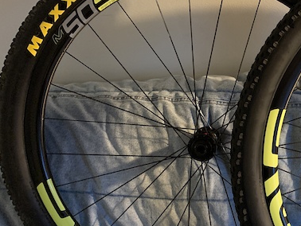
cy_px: 139
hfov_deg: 32.0
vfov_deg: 26.5
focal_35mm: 55
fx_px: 479
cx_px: 305
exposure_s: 1/30
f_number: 1.8
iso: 500
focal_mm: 4.25
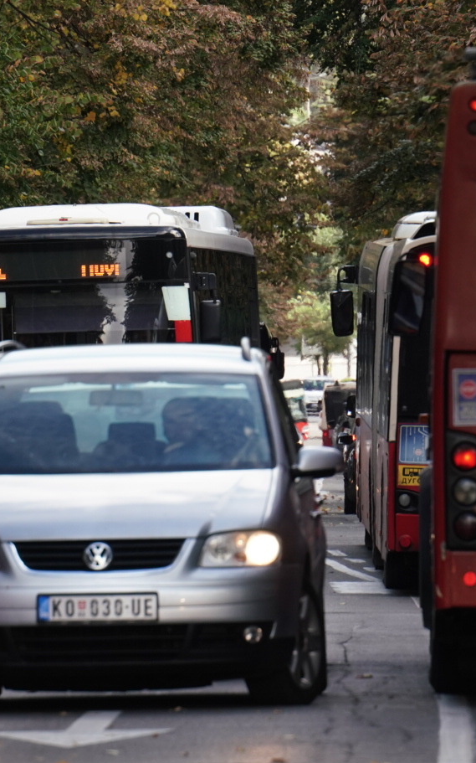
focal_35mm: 543
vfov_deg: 3.9
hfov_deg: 2.4
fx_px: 11276
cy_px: 380
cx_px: 311
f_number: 5.6
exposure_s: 1/500
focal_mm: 200
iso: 500
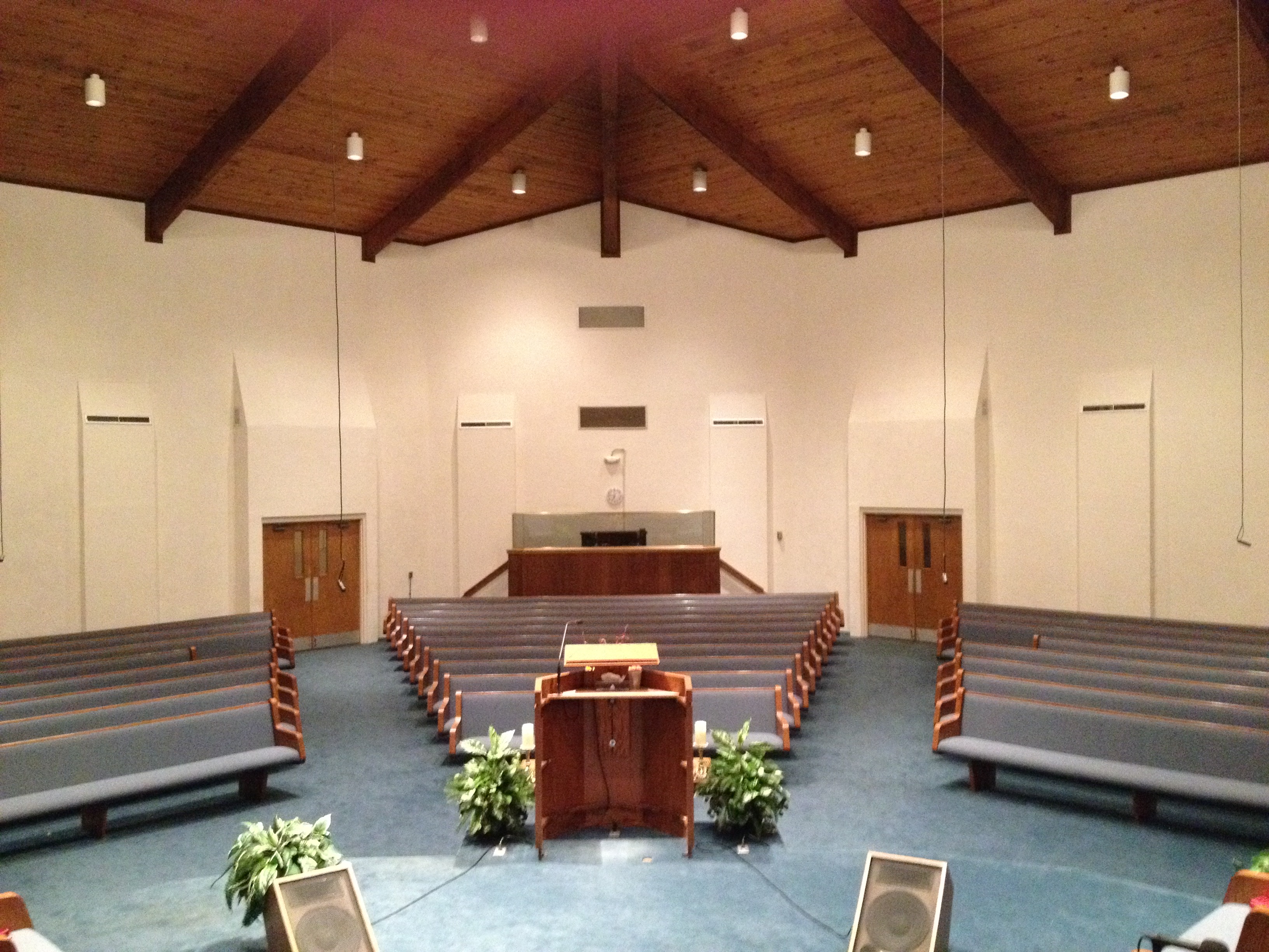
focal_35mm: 35
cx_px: 634
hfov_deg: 52.6
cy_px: 476
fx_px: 1283
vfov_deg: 40.7
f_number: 2.4
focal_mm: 4.28
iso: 640
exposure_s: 1/15
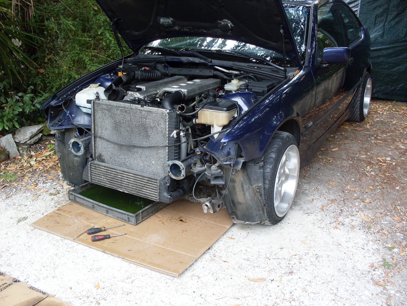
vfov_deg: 37.7
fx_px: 447
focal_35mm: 38
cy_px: 153
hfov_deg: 49.0
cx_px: 204
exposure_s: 1/90
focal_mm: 6.3
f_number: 2.8
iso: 80
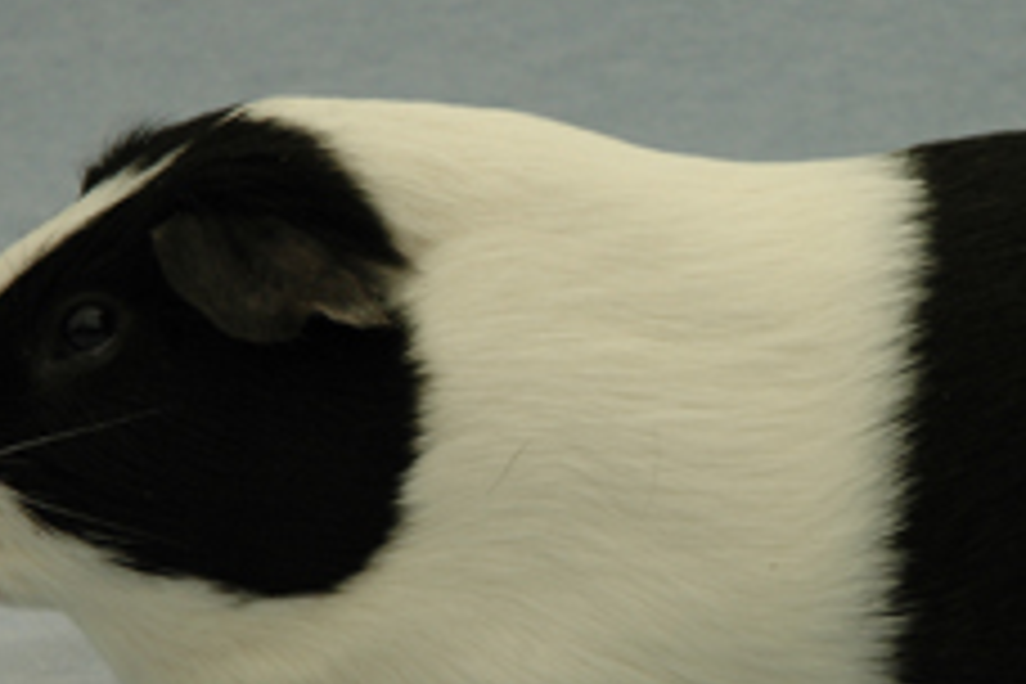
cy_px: 405
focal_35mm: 184
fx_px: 5244
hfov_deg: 11.2
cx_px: 666
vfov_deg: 7.5
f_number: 8
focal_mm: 70
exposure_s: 1/250
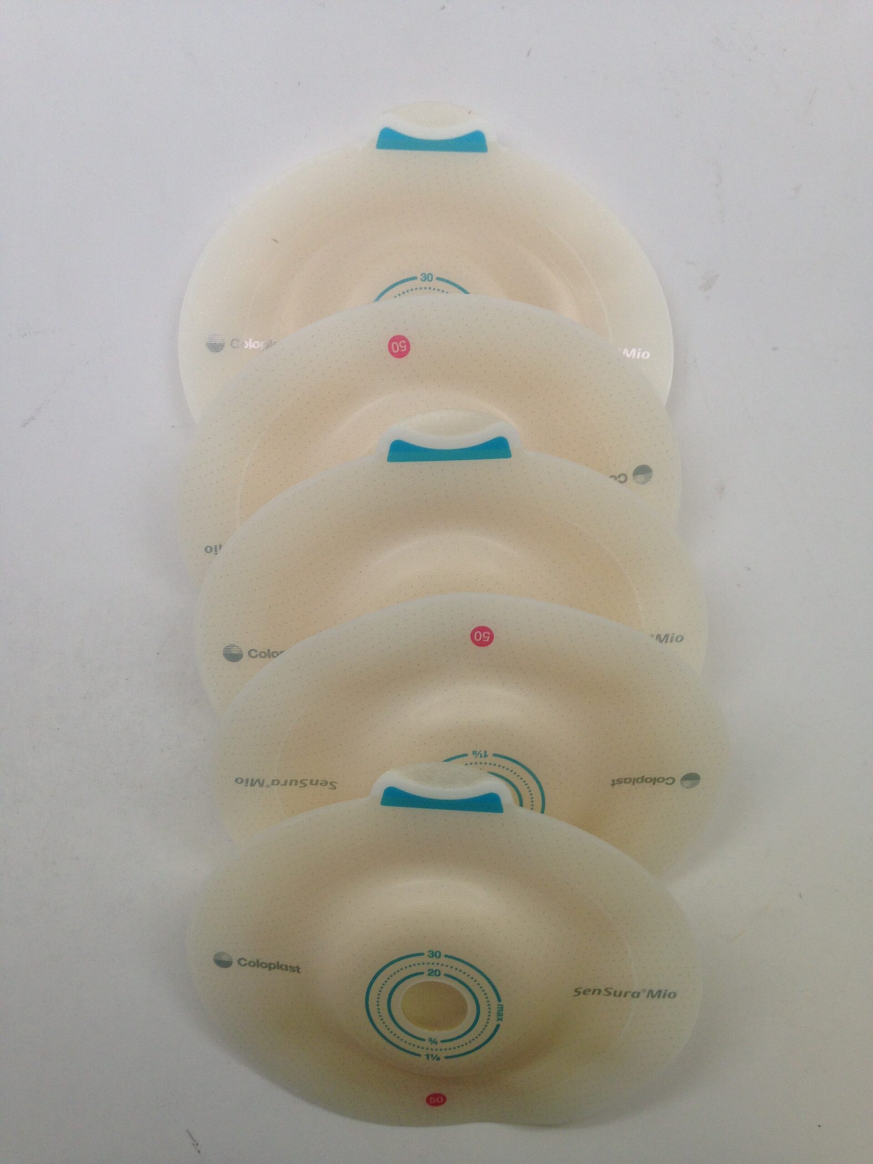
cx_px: 436
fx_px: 1110
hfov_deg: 42.9
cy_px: 582
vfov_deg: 55.4
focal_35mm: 33
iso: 50
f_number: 2.4
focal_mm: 4.12
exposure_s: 1/60
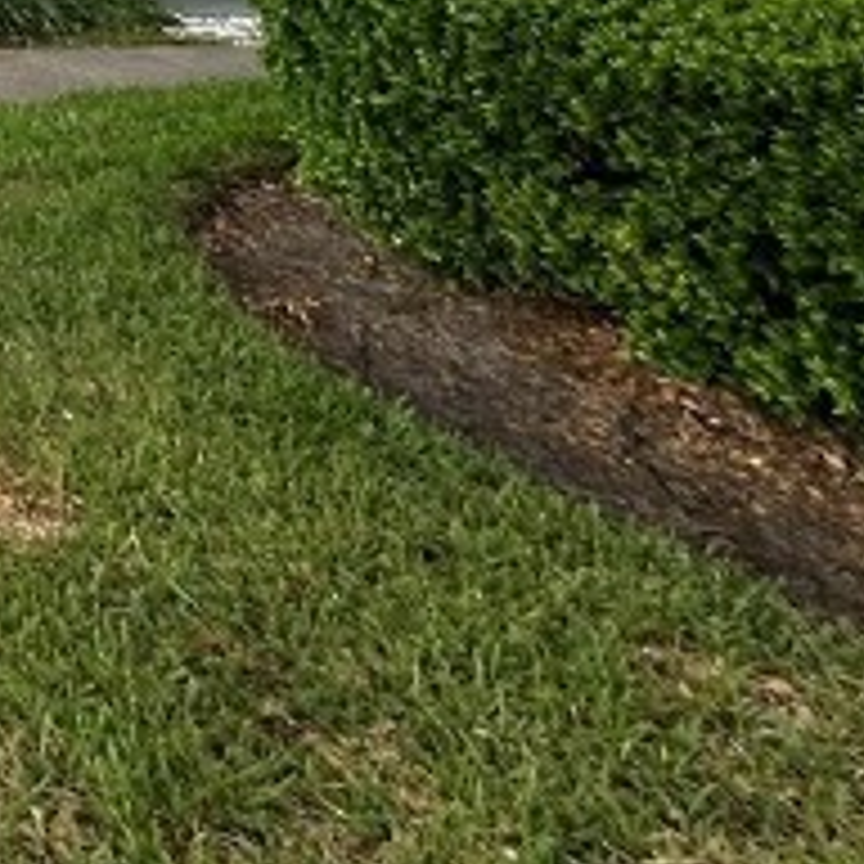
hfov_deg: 19.4
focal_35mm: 66
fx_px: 1864
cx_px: -706
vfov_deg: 19.9
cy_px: -644
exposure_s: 1/229
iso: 40
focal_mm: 2.22
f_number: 2.2
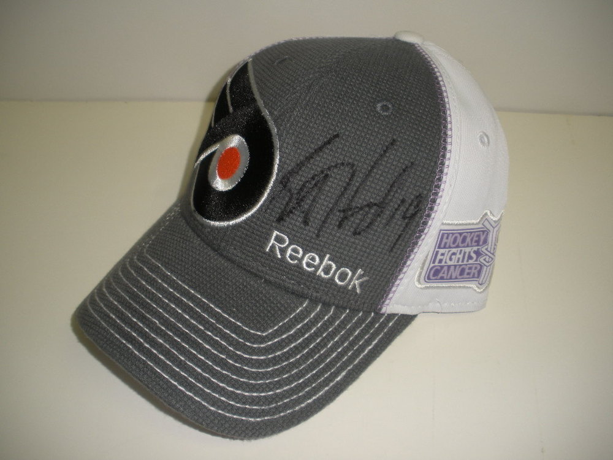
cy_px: 230
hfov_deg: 51.4
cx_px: 306
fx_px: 638
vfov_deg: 39.7
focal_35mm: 36
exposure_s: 1/31.8
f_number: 3.5
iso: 64
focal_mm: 6.3
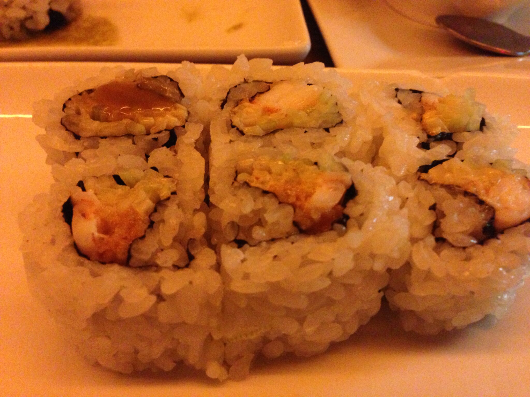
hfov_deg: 55.4
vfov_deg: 42.9
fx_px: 505
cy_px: 198
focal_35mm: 33
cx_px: 265
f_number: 2.4
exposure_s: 1/15
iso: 800
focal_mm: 4.13
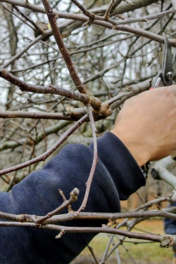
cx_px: 71
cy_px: 93
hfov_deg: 17.5
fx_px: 572
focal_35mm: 78
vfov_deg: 25.9
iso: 100
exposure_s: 1/125
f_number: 4.5
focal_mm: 16.9
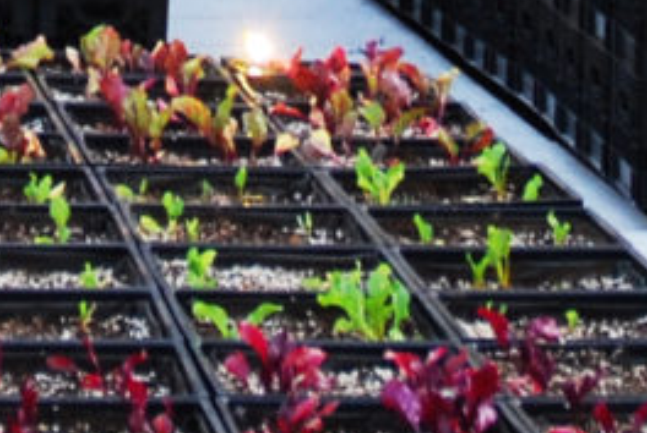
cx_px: -149
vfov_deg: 4.8
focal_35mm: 279
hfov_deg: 7.3
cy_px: -535
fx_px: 5023
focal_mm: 24
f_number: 3.8
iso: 200
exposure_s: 1/40
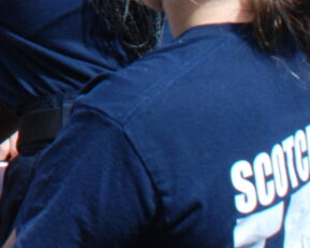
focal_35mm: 210
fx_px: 1926
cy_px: -224
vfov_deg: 7.1
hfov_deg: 8.6
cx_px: -352
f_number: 9
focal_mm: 28
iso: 400
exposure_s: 1/320
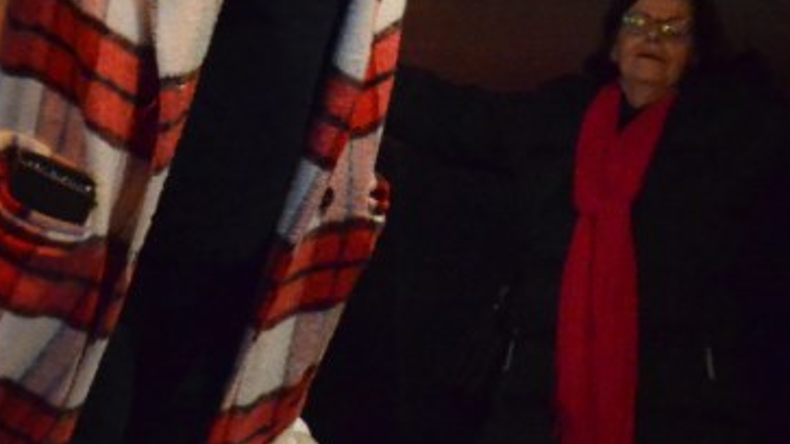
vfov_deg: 7.8
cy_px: 5
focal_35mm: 155
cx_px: 248
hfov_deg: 13.8
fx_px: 3246
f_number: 2.8
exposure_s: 1/200
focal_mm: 28
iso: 6400
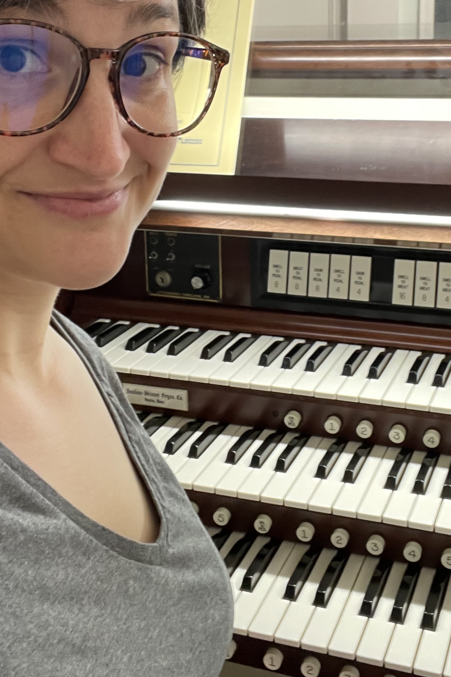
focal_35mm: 49
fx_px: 921
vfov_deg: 40.0
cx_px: 241
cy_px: 239
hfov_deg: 27.5
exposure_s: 1/30
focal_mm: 2.71
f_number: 2.2
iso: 400
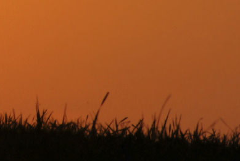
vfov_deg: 1.2
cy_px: -169
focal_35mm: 1176
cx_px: -70
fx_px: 7846
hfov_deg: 1.8
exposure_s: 1/1250
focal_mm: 180
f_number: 5.6
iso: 100
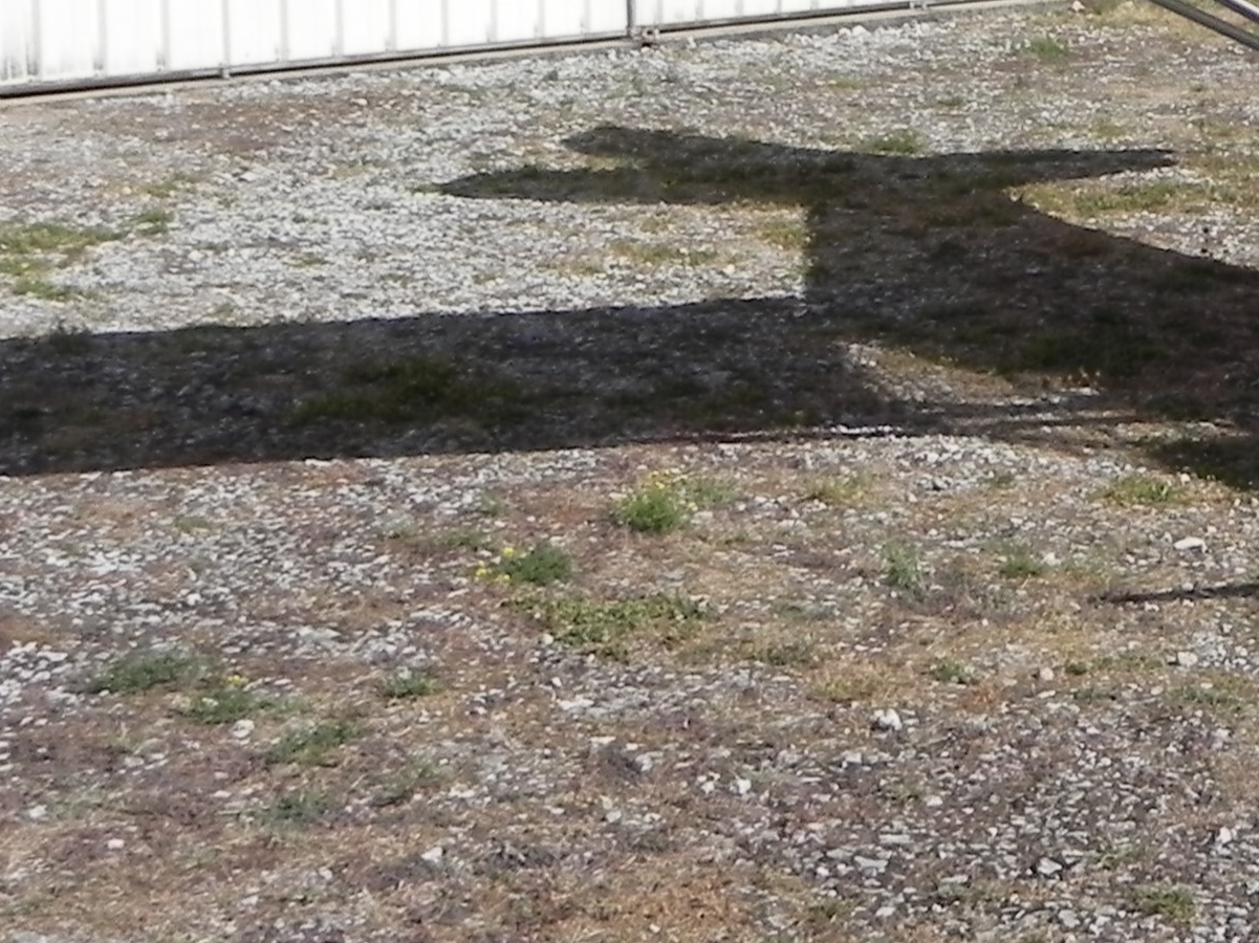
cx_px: 1387
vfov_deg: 18.5
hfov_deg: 23.2
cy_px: 179
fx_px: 2872
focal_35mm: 79
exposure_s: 1/471
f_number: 8
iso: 160
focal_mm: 4.6
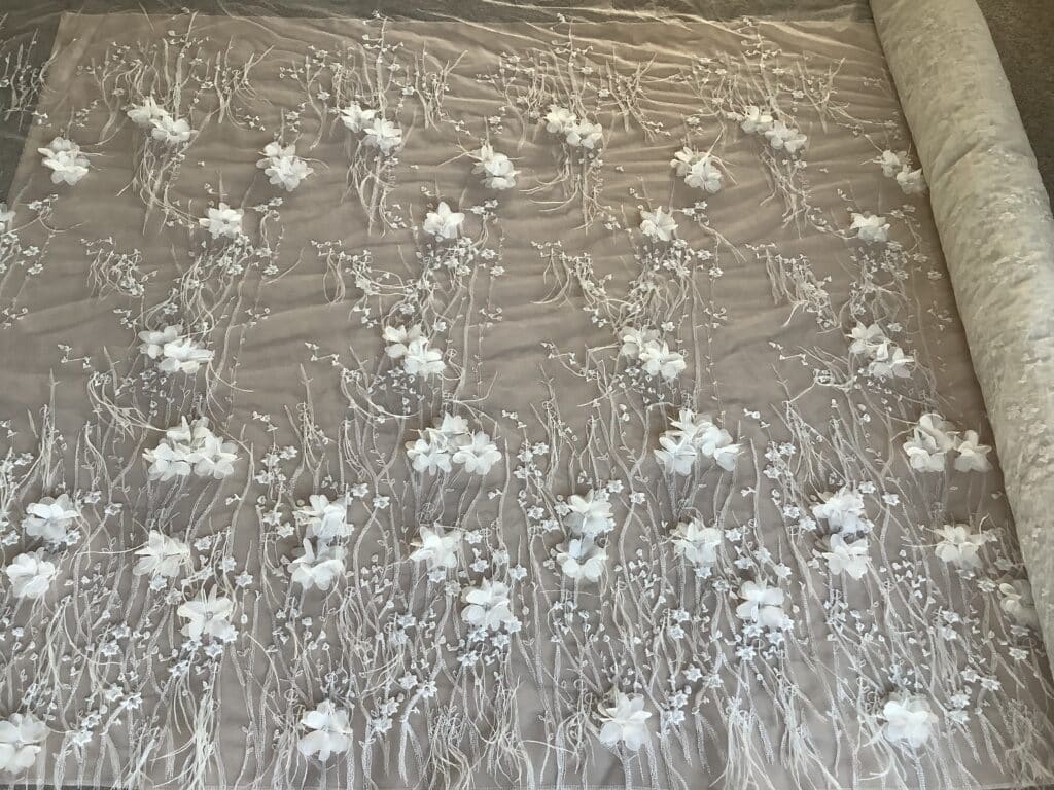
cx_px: 527
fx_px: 944
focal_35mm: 31
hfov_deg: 58.4
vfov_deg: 45.4
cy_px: 395
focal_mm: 3.3
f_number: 2.4
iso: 100
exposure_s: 1/50
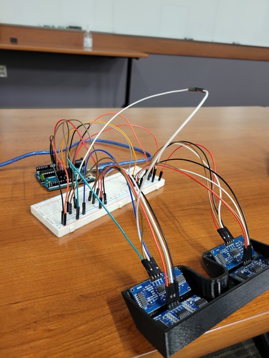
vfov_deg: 67.3
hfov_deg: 53.1
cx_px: 134
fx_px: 269
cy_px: 179
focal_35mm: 26
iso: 250
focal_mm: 5.4
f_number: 1.8
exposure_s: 1/40
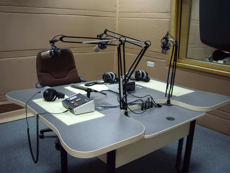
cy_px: 86
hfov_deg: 49.0
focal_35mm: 38
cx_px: 115
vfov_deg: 37.7
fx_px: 252
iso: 200
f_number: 2.7
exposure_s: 1/15
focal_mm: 6.2
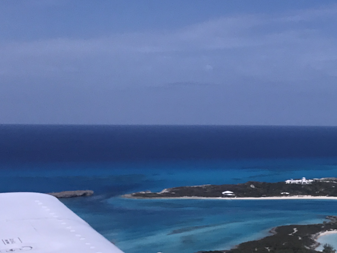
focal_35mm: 90
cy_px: 272
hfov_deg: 19.0
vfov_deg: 16.0
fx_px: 876
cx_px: 512
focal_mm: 3.99
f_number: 1.8
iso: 20
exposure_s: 1/1880
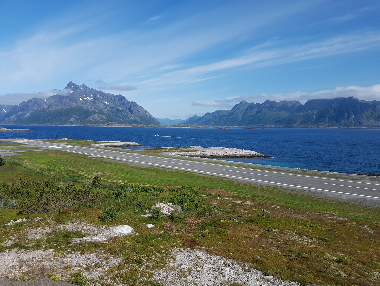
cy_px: 143
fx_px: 286
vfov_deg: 53.1
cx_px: 190
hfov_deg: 67.3
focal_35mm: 26
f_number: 1.7
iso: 50
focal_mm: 4.2
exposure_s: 1/3456
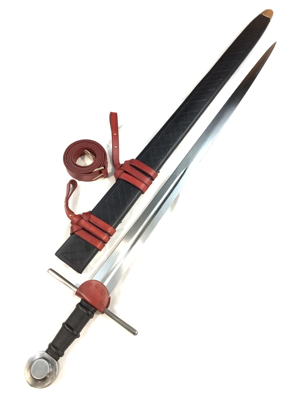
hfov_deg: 45.4
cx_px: 148
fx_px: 353
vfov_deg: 58.4
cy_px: 198
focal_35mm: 31
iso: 250
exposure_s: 1/60
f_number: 2.4
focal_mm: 3.3
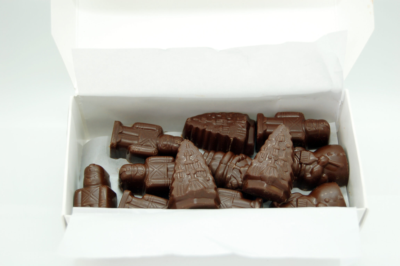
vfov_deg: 19.7
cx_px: 200
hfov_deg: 29.3
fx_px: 766
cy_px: 133
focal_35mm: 69
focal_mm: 46
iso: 200
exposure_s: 1/40
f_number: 5.3
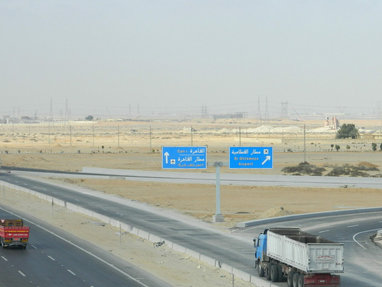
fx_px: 1777
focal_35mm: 161
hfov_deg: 12.3
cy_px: 195
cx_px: 246
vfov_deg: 9.2
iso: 80
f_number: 4.5
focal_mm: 18.6
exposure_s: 1/640
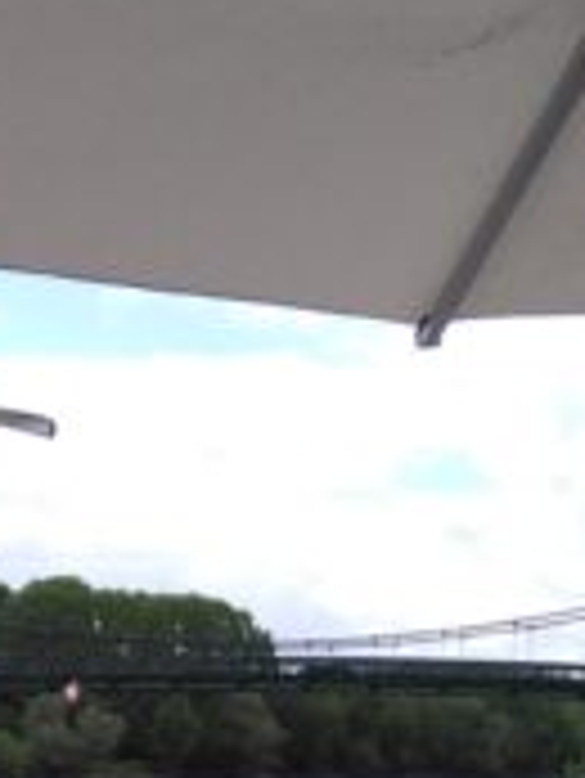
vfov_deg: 15.2
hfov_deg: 11.9
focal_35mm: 120
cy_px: 1160
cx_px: -225
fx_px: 2701
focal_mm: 3.46
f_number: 2.2
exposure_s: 1/809
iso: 100
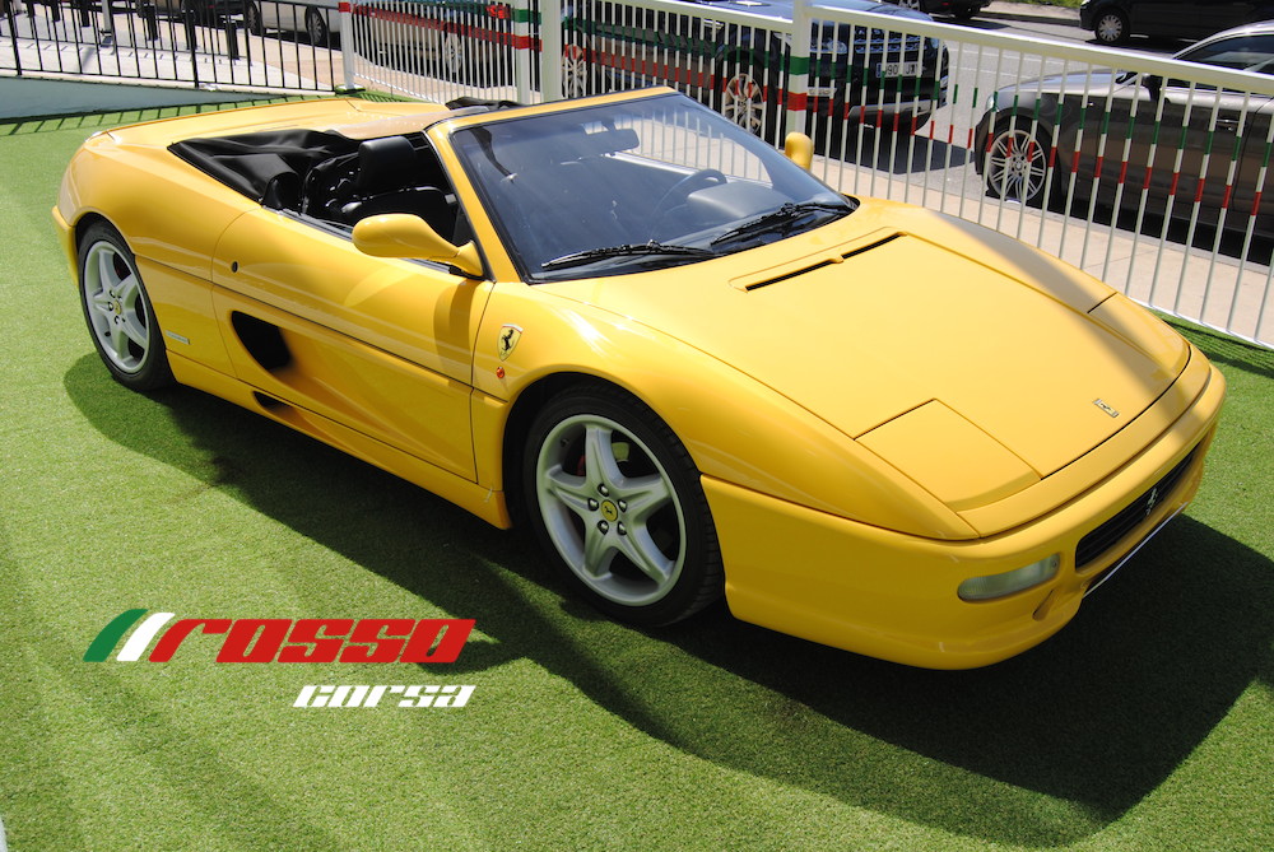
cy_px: 426
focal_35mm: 34
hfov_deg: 55.1
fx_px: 1222
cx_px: 637
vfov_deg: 38.4
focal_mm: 23
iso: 100
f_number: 8
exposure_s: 1/250
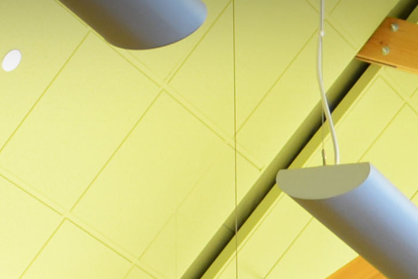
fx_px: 2171
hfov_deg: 10.7
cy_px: 930
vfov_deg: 6.5
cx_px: -150
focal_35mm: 187
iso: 400
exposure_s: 1/30
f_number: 4.5
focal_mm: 18
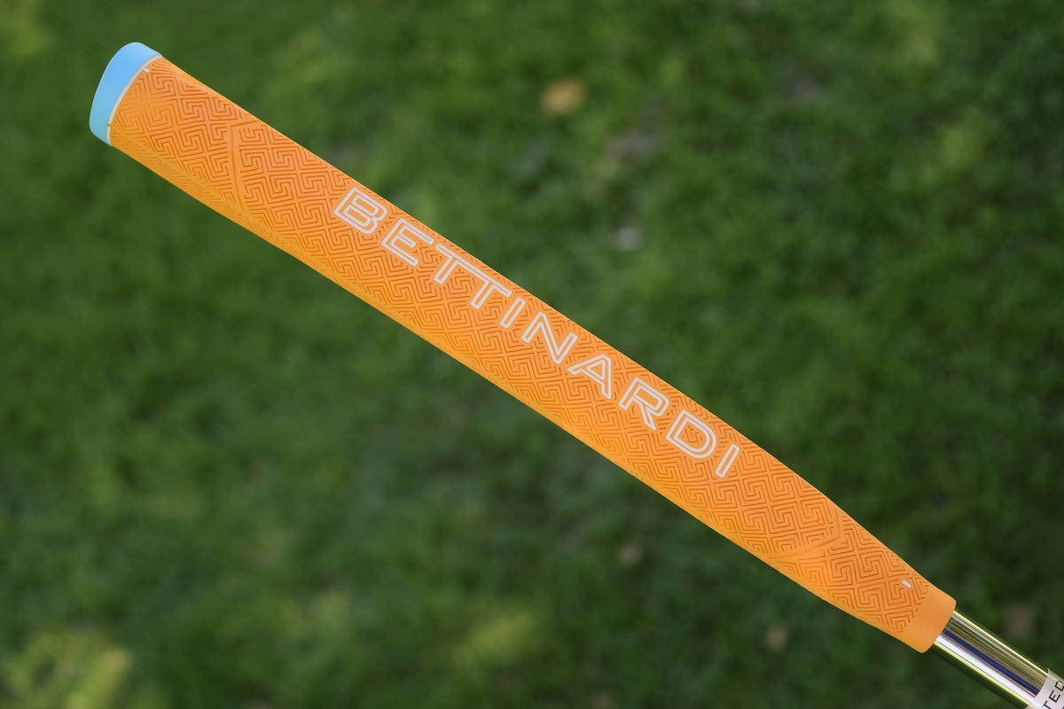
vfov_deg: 18.2
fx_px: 2216
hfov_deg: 27.0
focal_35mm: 75
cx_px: 532
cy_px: 354
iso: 400
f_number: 5.6
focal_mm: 50
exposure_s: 1/125
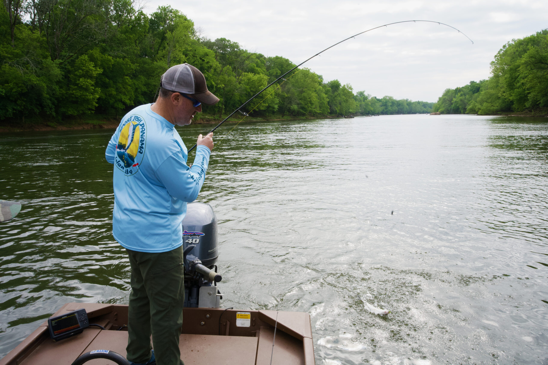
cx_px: 274
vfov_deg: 46.4
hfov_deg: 65.5
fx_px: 426
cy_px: 182
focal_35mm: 28
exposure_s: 1/250
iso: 2500
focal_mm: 28
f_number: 22
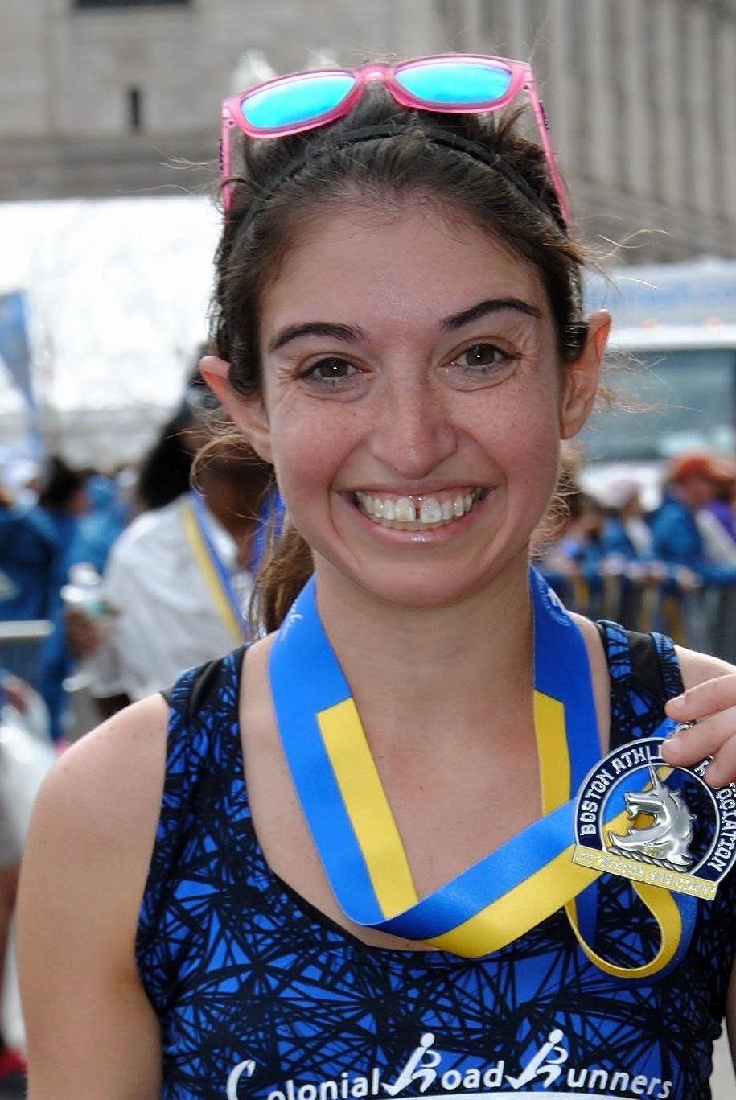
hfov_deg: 6.2
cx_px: 430
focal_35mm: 221
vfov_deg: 9.2
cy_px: 1102
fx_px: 6758
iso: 200
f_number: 5.6
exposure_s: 1/160
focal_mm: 52
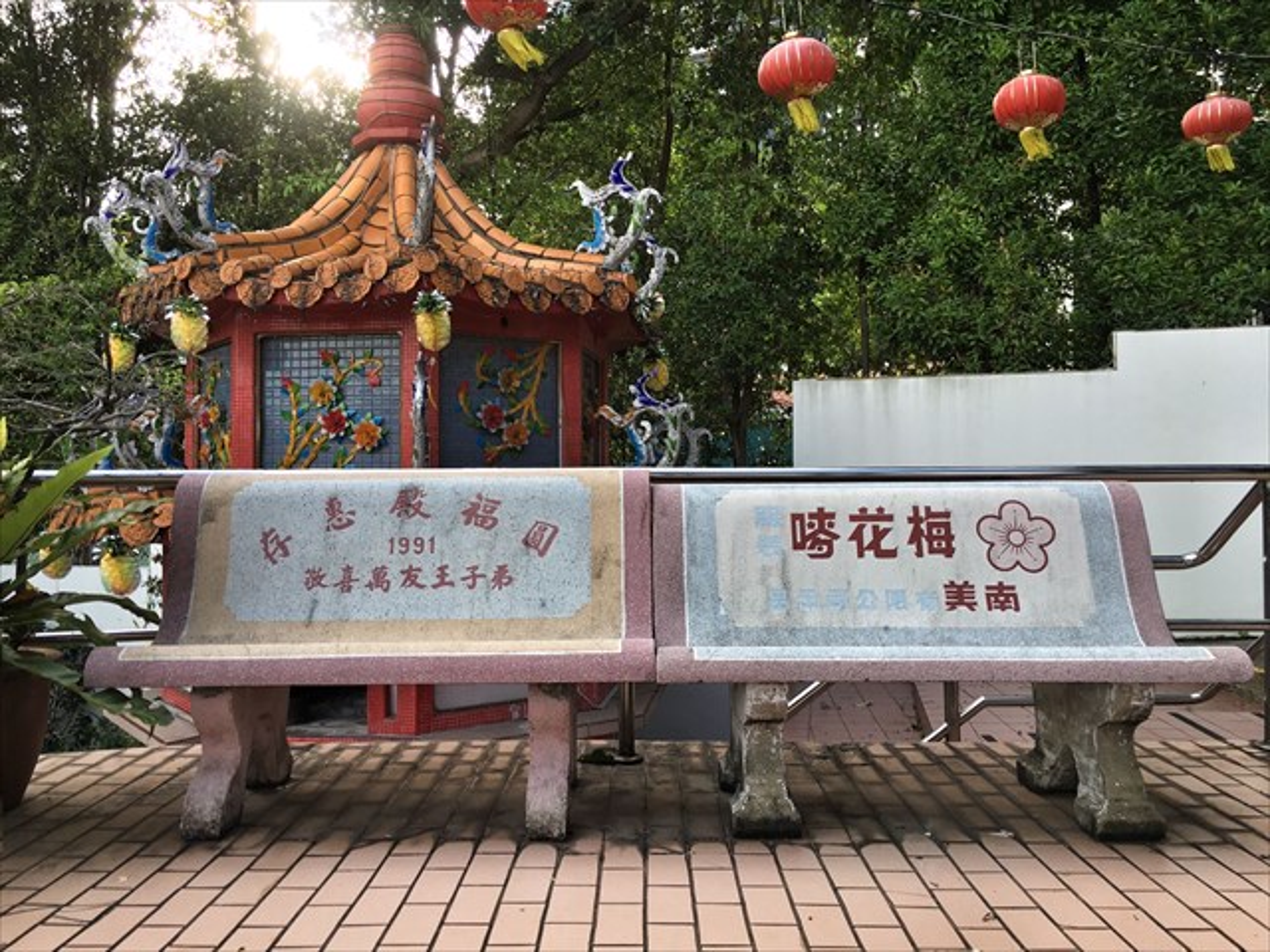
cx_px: 635
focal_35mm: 29
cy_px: 476
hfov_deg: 61.7
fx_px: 1064
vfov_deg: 48.2
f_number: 2.2
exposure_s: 1/166
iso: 25
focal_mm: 4.15
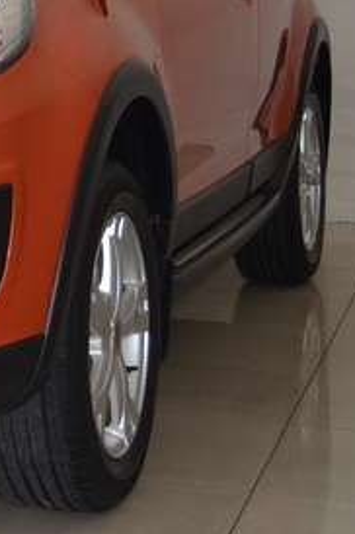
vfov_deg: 17.9
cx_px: -273
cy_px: 33
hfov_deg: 11.4
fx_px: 1661
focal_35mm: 112
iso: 320
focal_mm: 20
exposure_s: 1/125
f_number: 3.5
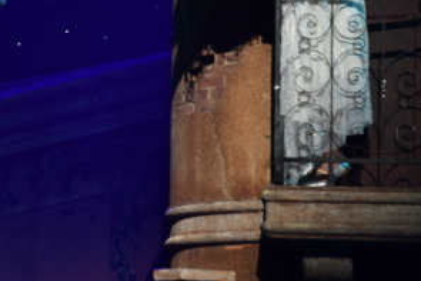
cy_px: 56
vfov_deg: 3.1
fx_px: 5171
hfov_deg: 4.7
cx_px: 44
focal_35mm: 442
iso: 1000
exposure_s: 1/80
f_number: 5.6
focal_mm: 170
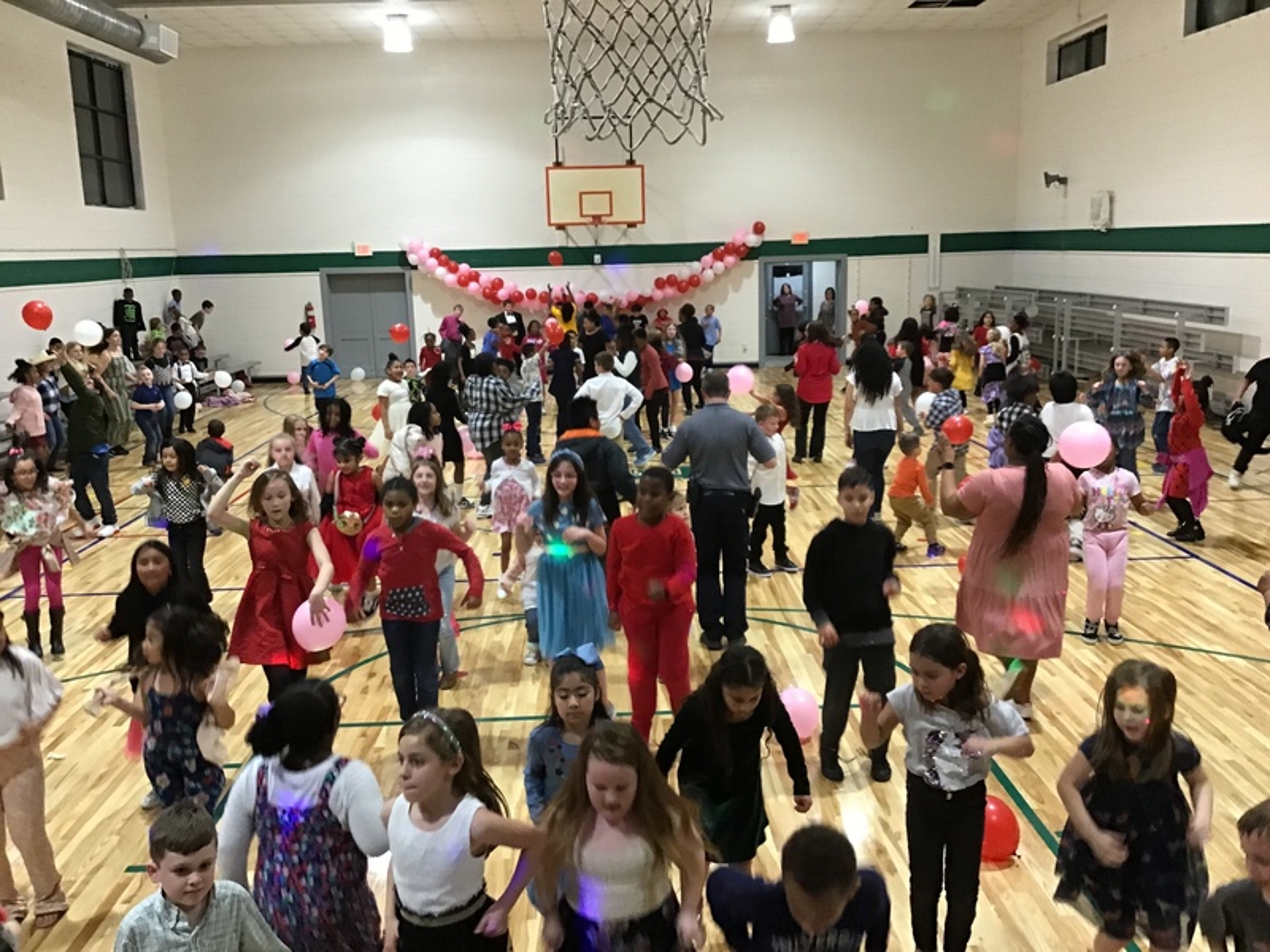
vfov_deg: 45.4
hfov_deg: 58.4
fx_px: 1137
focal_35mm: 31
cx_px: 635
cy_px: 476
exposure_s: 1/30
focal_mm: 3.3
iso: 125
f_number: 2.4
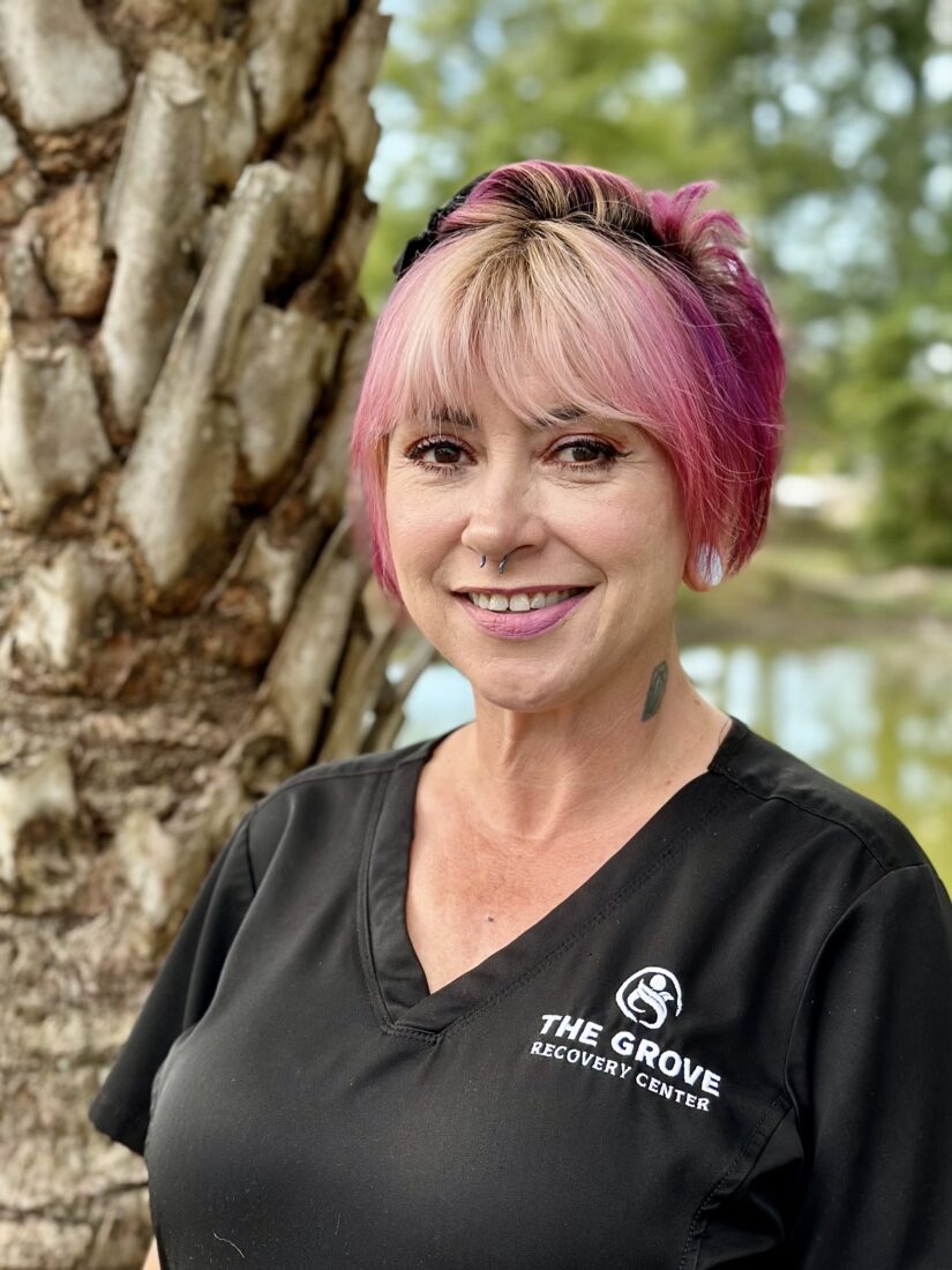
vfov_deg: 39.7
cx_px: 476
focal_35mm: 48
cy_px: 635
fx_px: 1760
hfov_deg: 30.3
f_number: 1.78
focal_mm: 6.86
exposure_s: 1/894
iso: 80
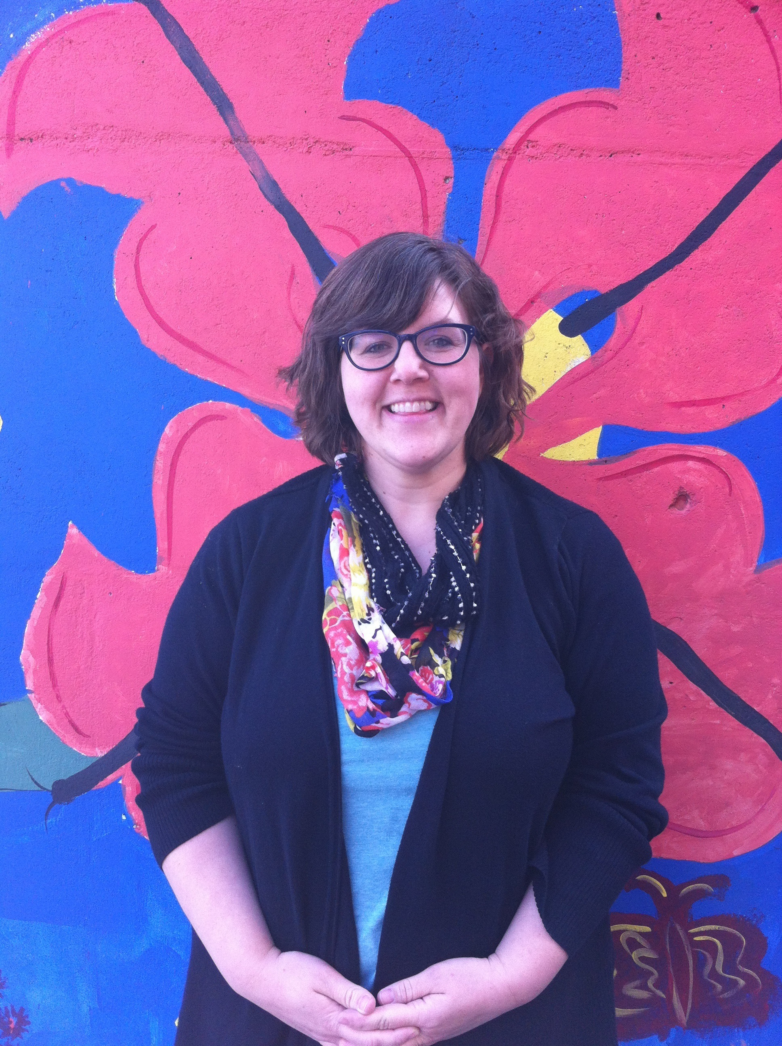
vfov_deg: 52.7
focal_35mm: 35
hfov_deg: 40.6
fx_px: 1057
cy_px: 523
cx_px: 391
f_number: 2.8
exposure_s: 1/120
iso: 100
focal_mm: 3.85
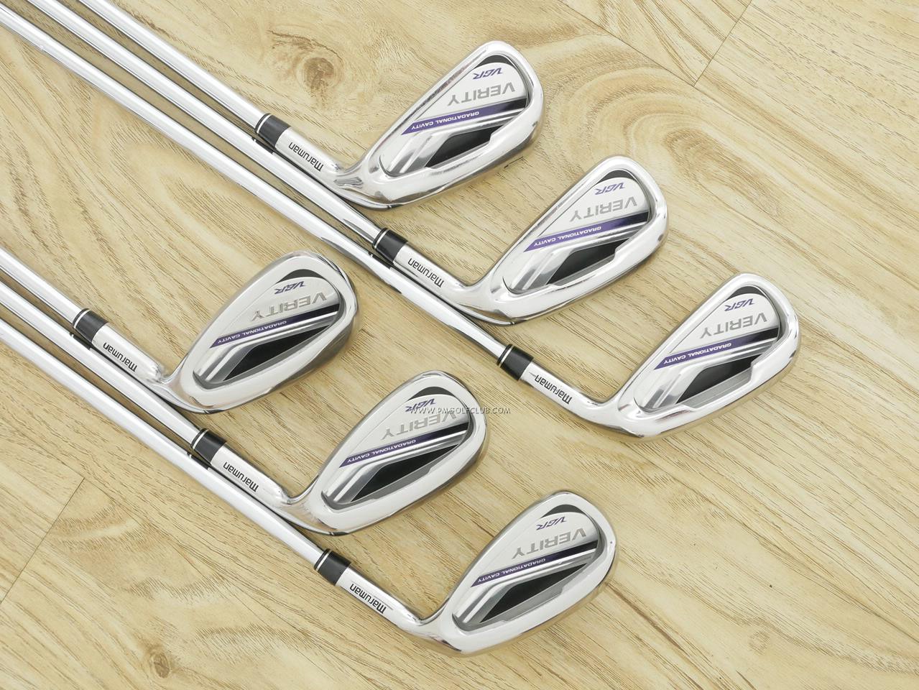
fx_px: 1328
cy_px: 345
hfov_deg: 38.2
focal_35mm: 50
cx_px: 460
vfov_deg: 29.1
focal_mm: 25
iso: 1600
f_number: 4.5
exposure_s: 1/40
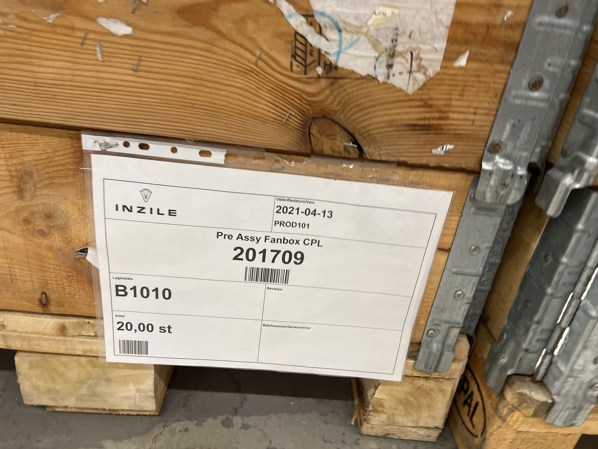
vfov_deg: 53.1
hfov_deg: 67.3
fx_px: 449
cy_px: 224
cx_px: 299
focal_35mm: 26
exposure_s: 1/50
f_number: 1.5
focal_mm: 5.7
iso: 160
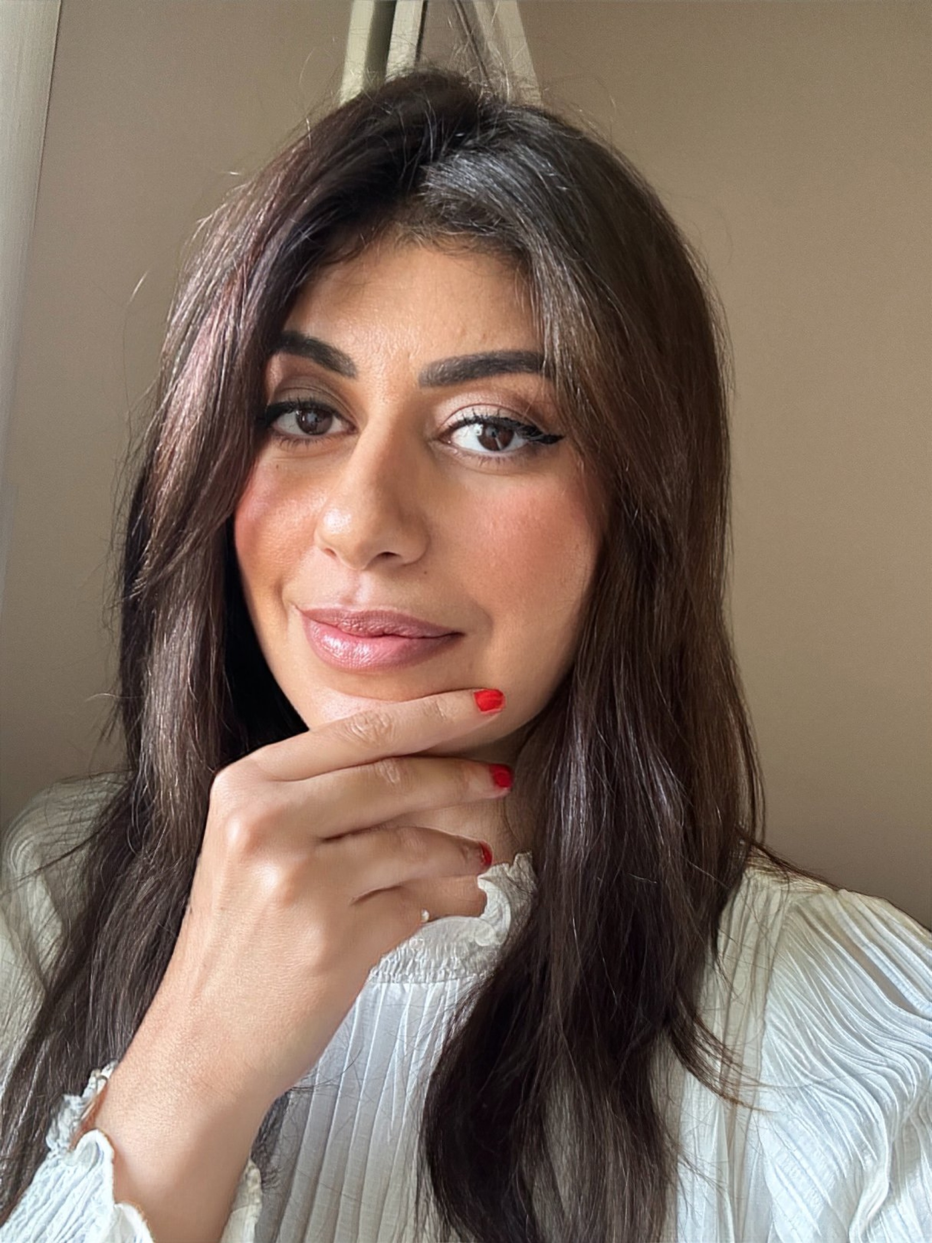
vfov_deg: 60.0
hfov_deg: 46.8
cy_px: 622
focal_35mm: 30
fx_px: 1077
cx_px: 466
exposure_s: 1/60
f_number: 1.9
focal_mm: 2.69
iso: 160
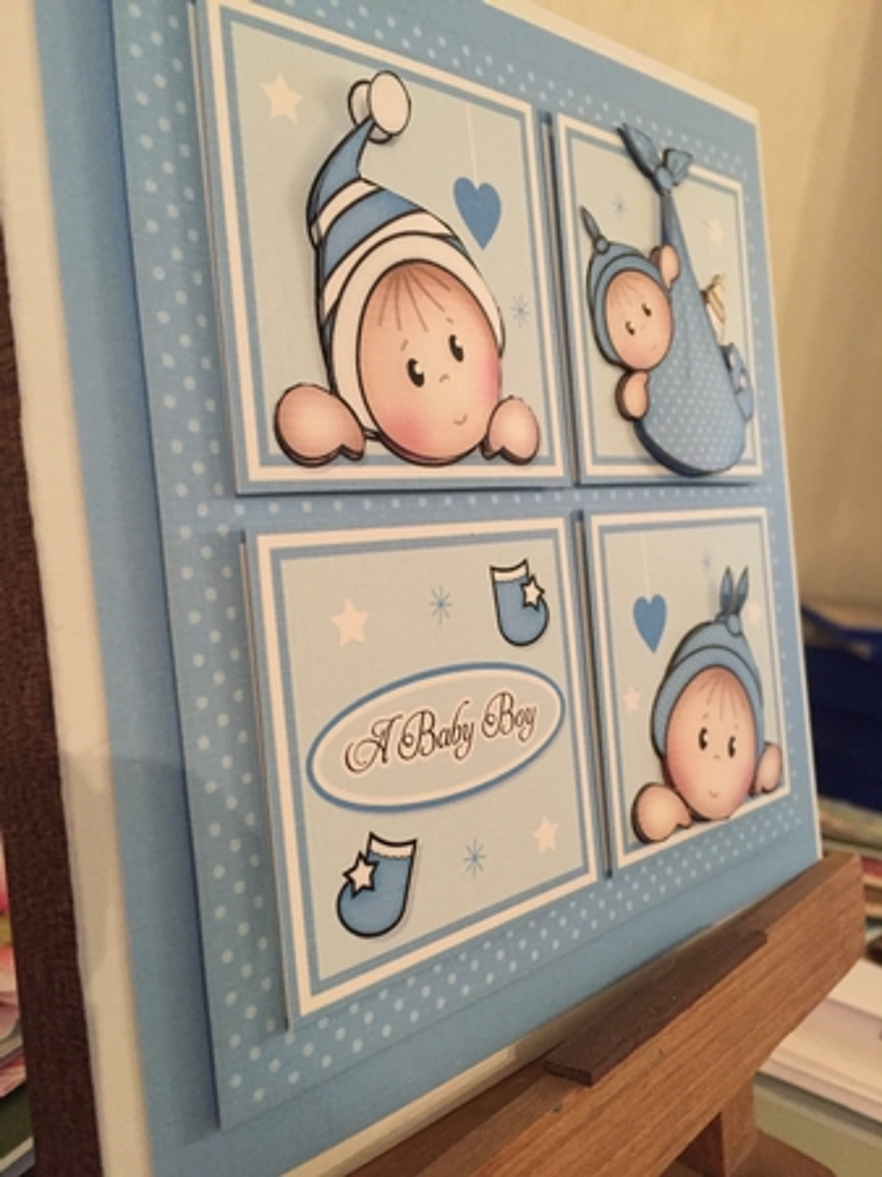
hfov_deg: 48.2
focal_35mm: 29
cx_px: 441
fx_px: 986
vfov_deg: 61.7
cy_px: 588
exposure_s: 1/25
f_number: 2.2
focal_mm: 4.15
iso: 250
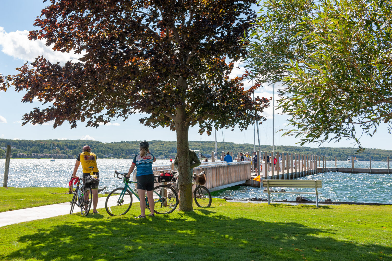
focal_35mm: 48
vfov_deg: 28.0
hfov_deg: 41.1
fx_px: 522
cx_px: 196
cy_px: 130
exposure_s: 1/1600
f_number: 5.6
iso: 640
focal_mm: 48
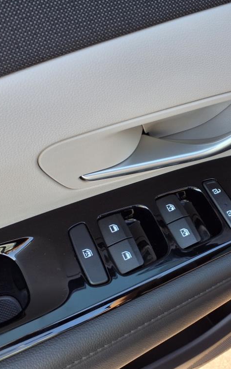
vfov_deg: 50.4
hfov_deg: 32.4
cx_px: 160
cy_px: 181
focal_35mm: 39
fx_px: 392
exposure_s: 1/139
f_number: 1.9
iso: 40
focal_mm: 3.58
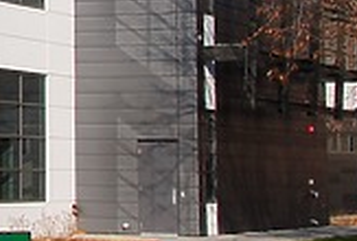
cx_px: -348
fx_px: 1812
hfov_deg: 10.4
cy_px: -94
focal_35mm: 182
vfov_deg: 7.5
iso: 100
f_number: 10
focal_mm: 22
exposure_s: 1/250
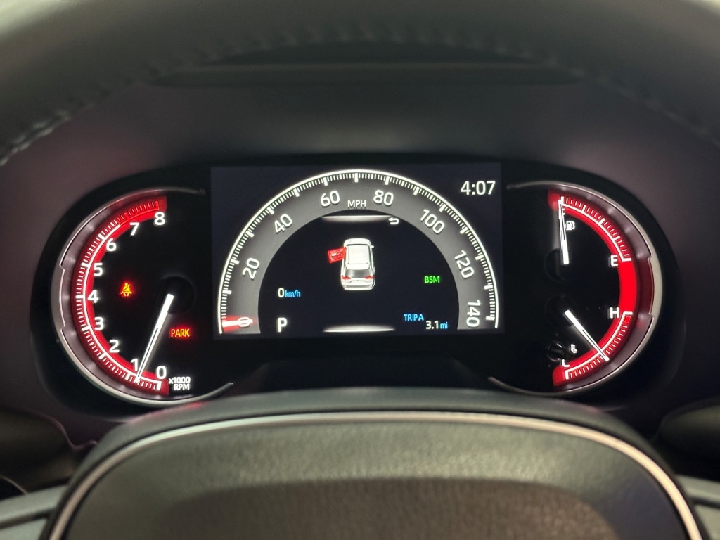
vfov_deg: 30.3
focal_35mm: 48
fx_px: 998
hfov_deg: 39.7
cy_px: 270
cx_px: 360
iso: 640
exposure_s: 1/28
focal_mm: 6.86
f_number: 1.78
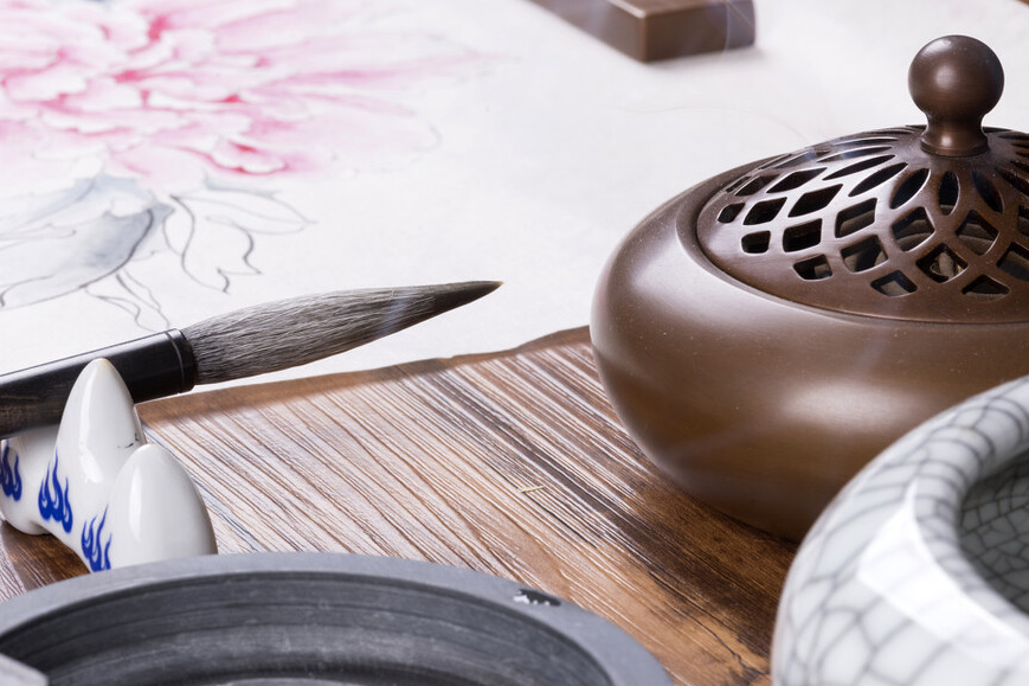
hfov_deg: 14.1
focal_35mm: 145
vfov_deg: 9.5
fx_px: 4144
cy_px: 341
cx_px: 409
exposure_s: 1/125
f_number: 22
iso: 100
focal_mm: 105
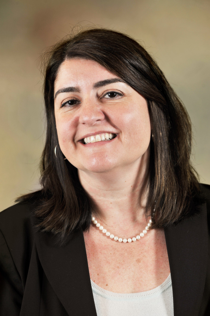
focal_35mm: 105
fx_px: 920
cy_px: 158
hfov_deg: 13.0
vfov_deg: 19.5
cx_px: 105
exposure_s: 1/60
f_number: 6.3
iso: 200
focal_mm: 105
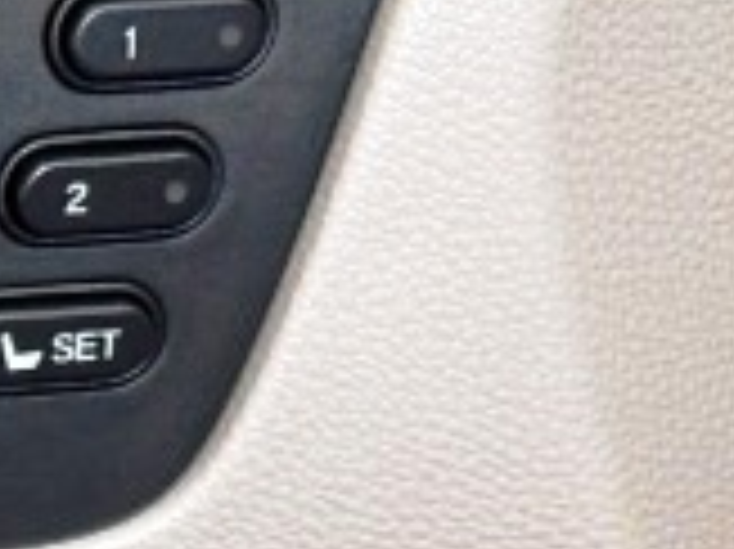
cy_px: 1089
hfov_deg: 6.4
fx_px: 6399
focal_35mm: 302
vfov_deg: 4.8
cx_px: -558
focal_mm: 6.86
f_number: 1.78
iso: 200
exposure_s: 1/40
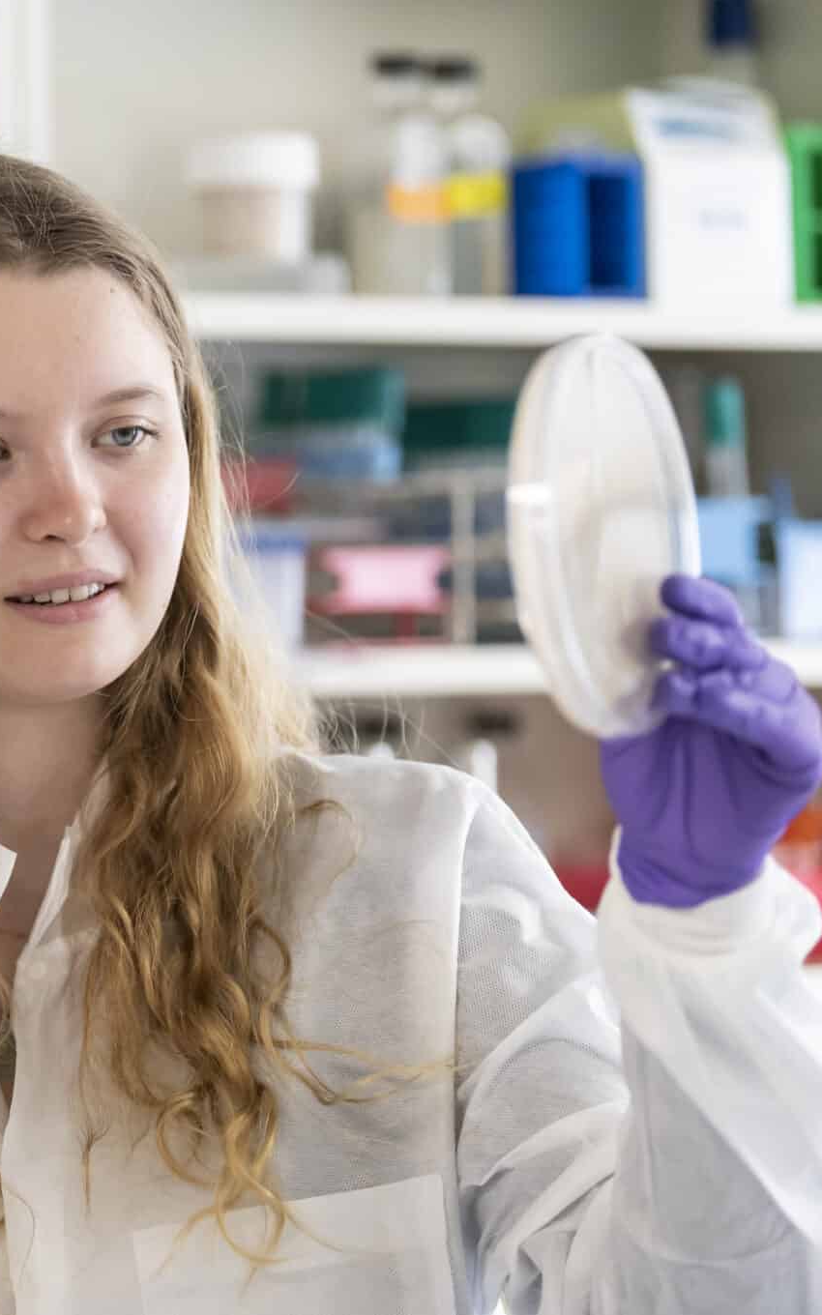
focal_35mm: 178
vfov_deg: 11.8
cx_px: -153
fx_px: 6380
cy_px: 658
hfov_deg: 7.3
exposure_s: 1/400
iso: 3200
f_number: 2.8
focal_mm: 116
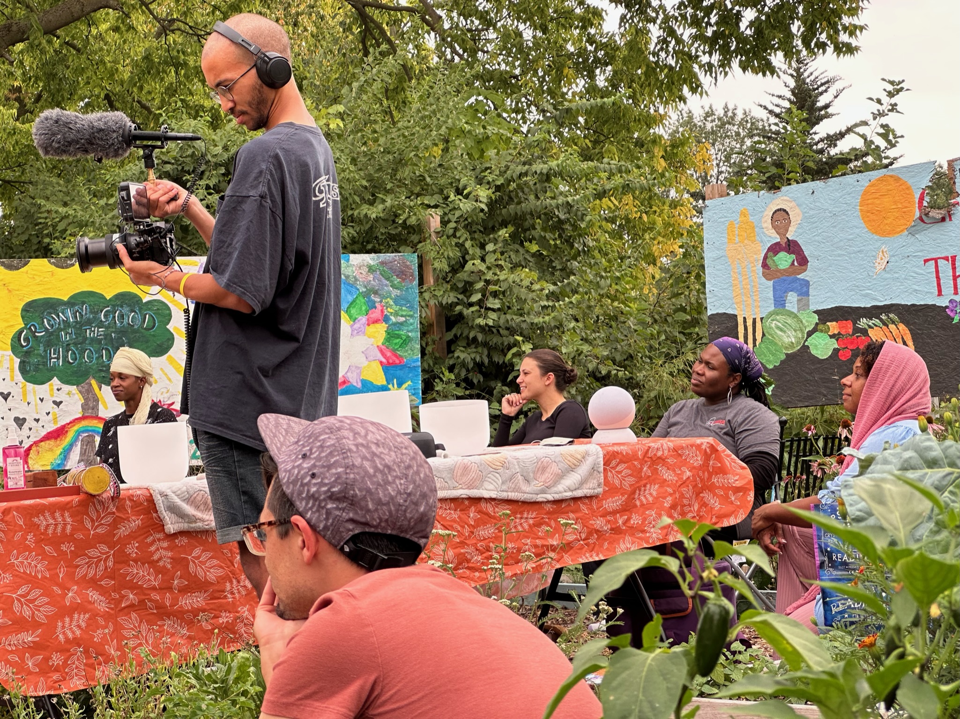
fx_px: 2135
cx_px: 480
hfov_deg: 25.3
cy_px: 360
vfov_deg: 19.1
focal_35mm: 77
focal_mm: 9
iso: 64
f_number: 2.8
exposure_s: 1/99
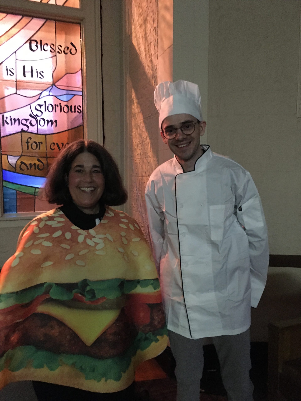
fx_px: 336
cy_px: 200
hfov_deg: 48.2
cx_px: 150
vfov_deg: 61.7
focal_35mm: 29
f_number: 2.2
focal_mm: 4.15
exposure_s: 1/15
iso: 640
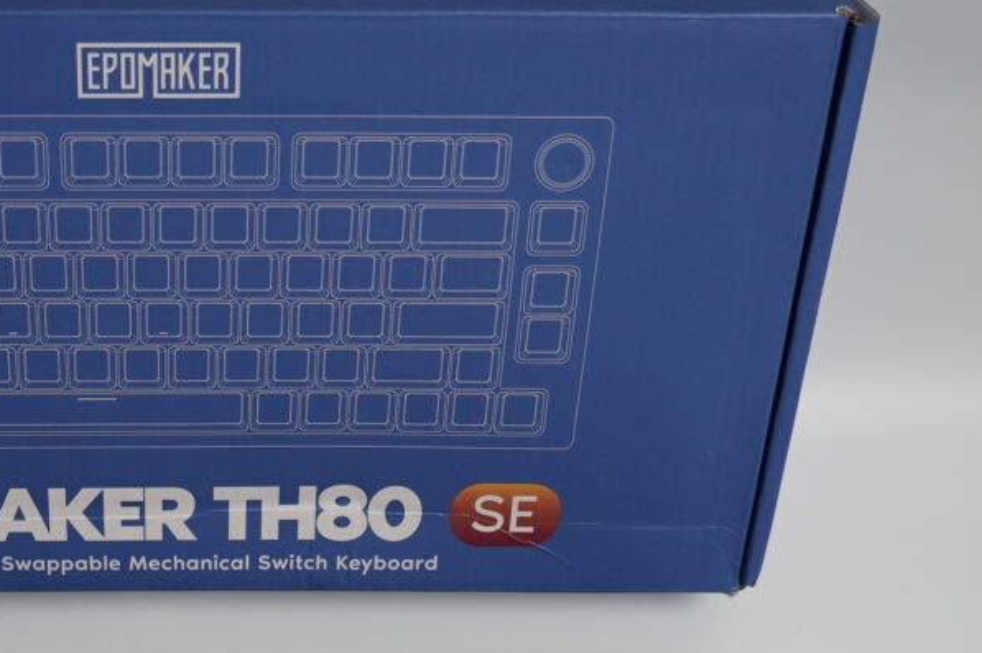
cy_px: 725
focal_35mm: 74
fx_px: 2029
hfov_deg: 26.7
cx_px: 188
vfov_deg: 17.6
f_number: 2.8
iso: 100
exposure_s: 1/80
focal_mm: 19.3
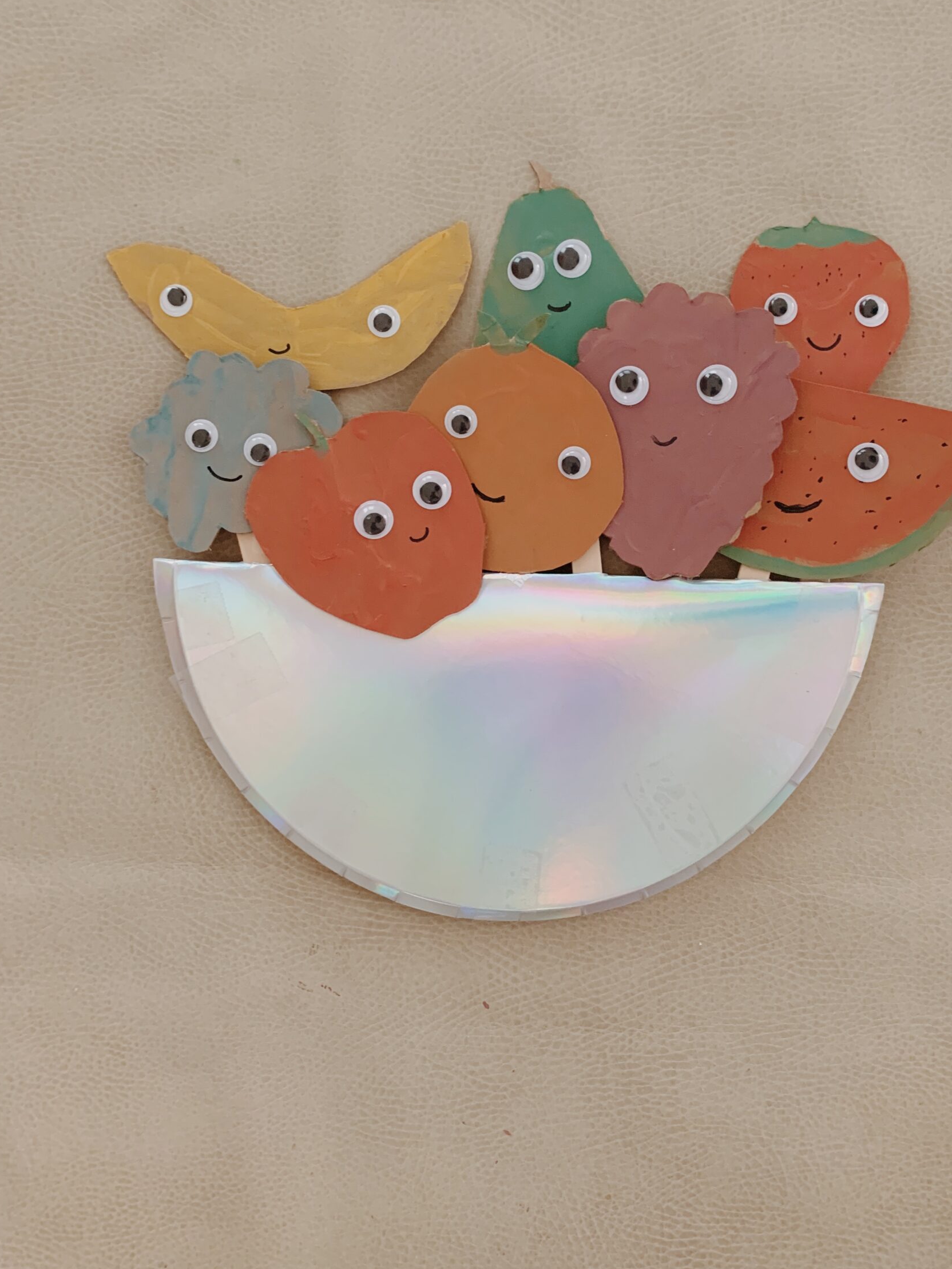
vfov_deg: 59.7
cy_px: 541
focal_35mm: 30
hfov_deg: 46.7
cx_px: 543
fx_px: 1100
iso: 400
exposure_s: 1/40
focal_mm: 4.25
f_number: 1.8
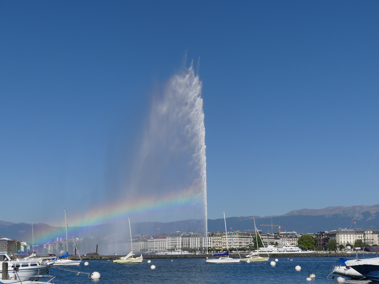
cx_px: 190
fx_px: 646
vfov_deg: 24.8
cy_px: 142
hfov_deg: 32.7
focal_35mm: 59
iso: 100
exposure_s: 1/1600
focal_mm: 10.5
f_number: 4
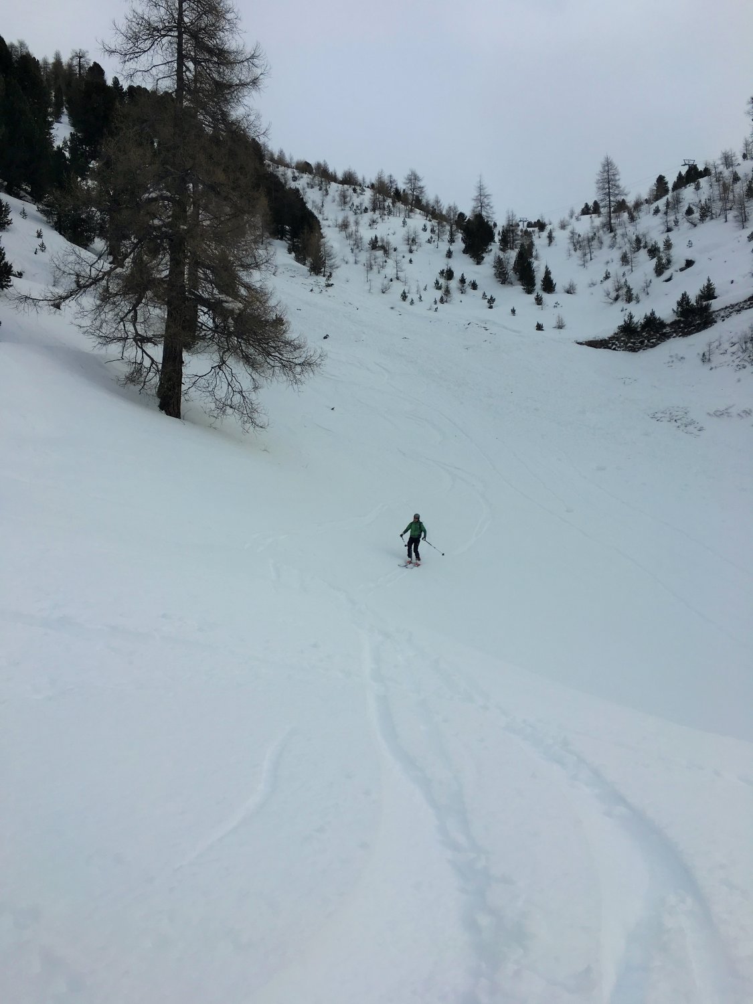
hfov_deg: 48.2
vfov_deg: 61.7
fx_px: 841
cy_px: 502
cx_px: 376
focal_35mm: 29
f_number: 2.2
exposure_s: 1/1508
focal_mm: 4.15
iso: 25
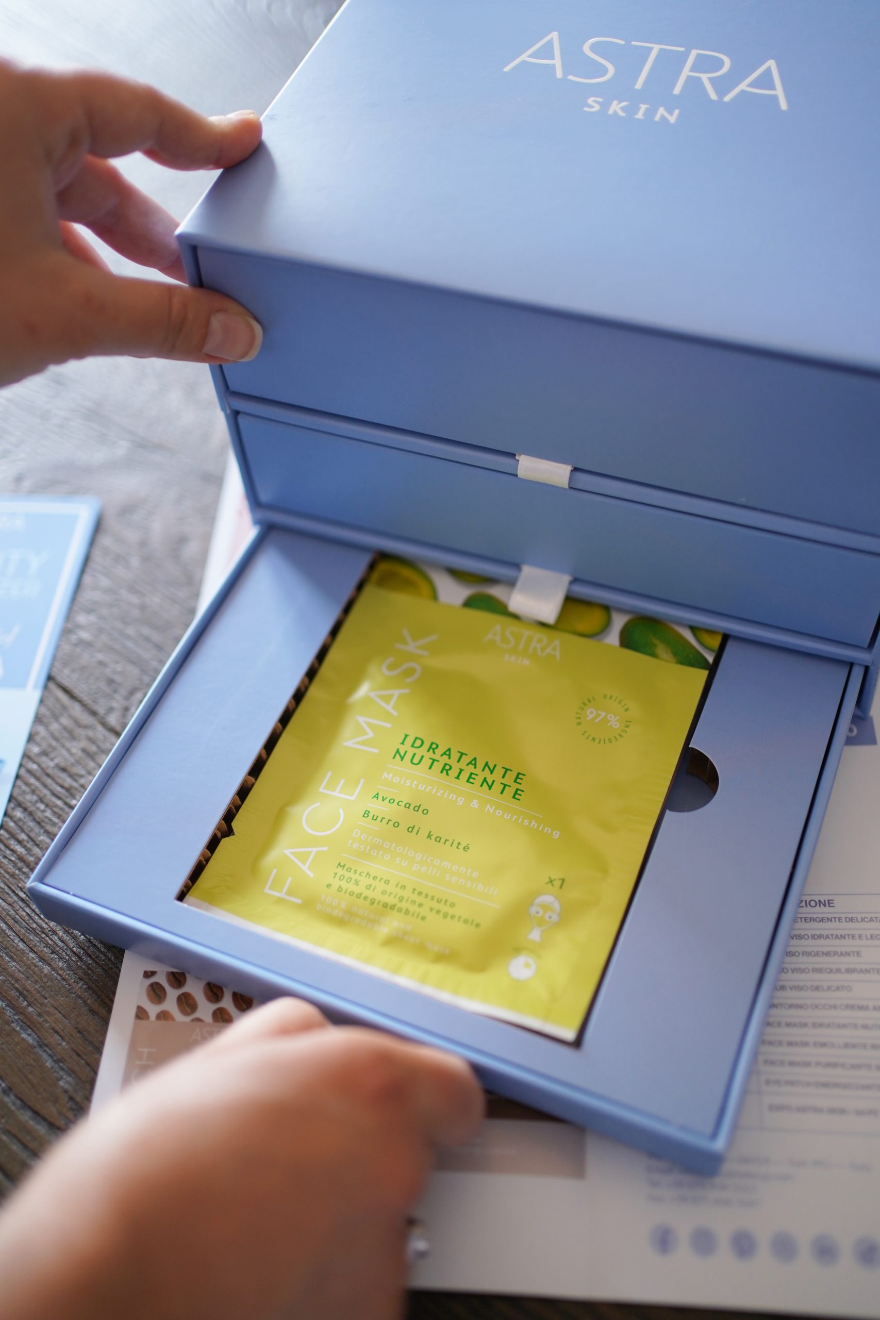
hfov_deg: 37.9
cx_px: 440
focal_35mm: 35
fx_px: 1283
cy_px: 660
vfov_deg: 54.4
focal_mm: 35
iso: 500
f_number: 1.8
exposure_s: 1/400
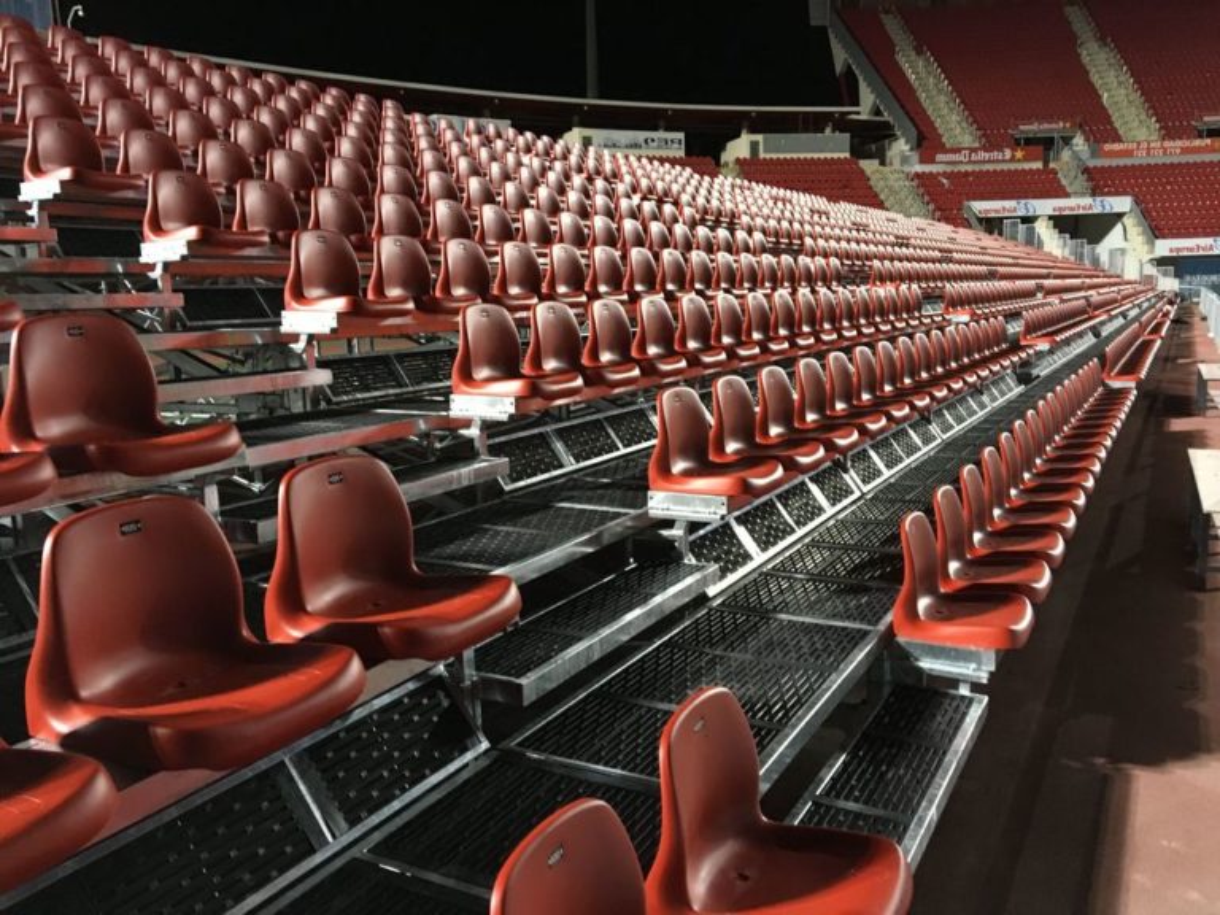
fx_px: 1022
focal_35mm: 29
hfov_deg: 61.7
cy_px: 458
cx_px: 610
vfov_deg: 48.2
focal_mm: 4.15
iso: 200
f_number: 2.2
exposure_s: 1/17
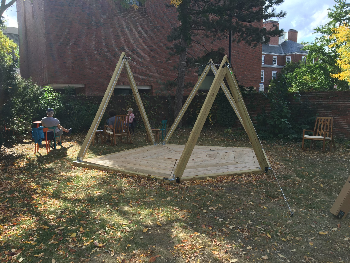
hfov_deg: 61.7
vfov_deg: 48.2
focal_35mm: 29
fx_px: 293
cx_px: 175
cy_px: 132
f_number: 2.2
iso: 25
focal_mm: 4.15
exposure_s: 1/409
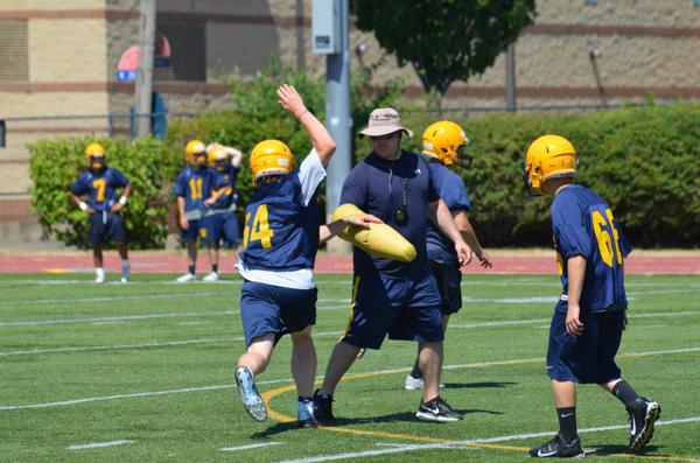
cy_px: 232
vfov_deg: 5.4
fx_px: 4947
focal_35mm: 255
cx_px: 350
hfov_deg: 8.1
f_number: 6.3
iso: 400
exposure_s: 1/1600
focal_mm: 170
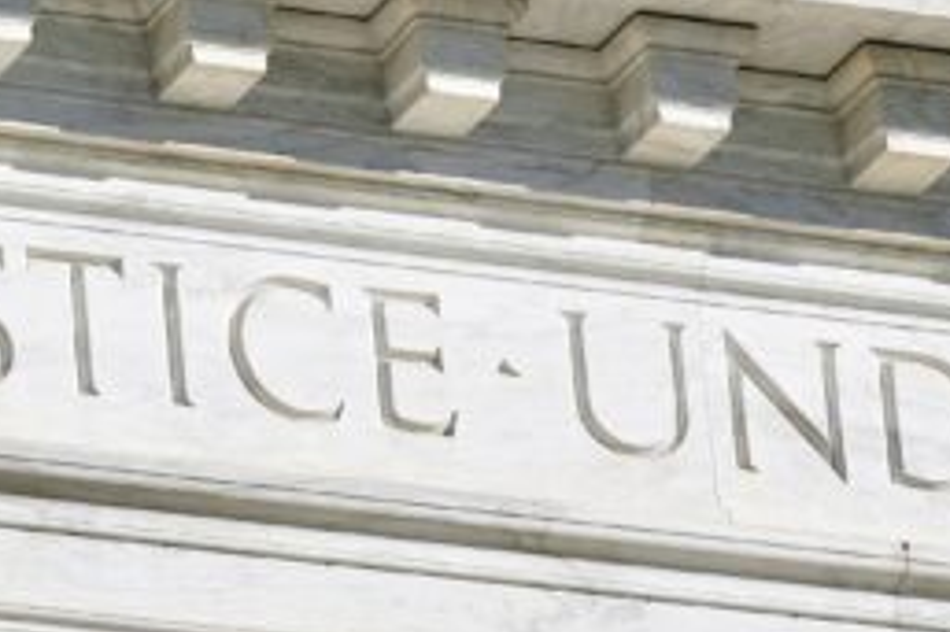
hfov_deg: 3.8
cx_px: 111
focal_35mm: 548
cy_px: 460
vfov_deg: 2.5
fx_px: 14451
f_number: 5.6
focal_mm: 128
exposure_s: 1/2500
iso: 125
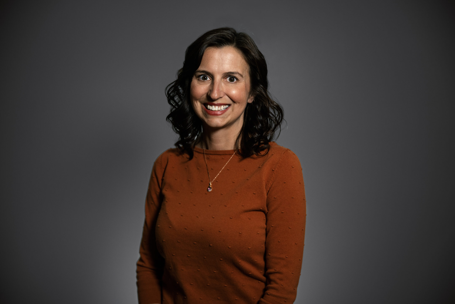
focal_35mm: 52
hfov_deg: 38.2
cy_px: 152
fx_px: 657
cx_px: 228
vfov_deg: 26.0
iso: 200
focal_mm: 52
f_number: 2.8
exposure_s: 1/125
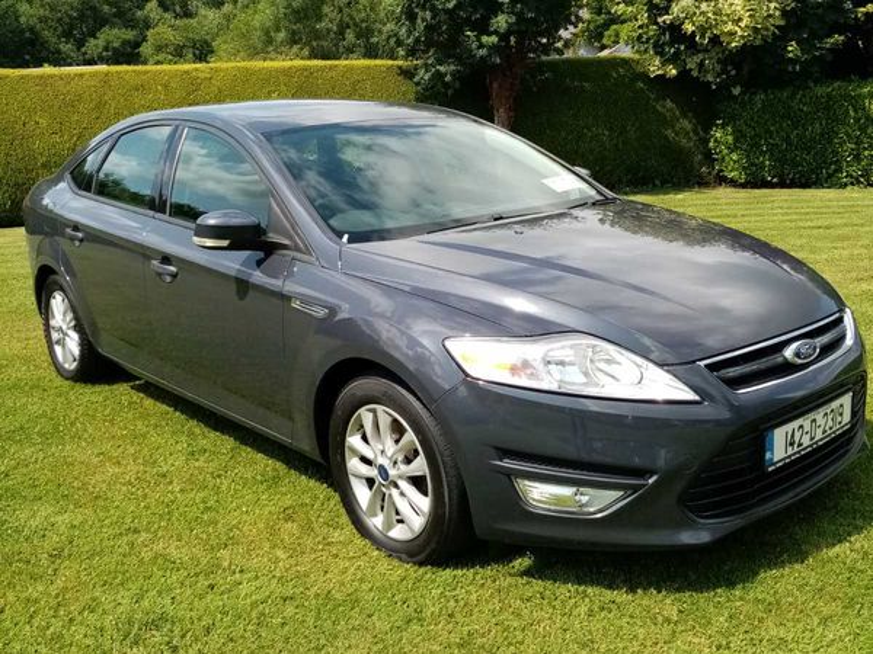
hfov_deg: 67.3
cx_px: 436
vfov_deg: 53.1
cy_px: 327
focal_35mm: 26
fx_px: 656
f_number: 1.8
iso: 107
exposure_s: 1/998
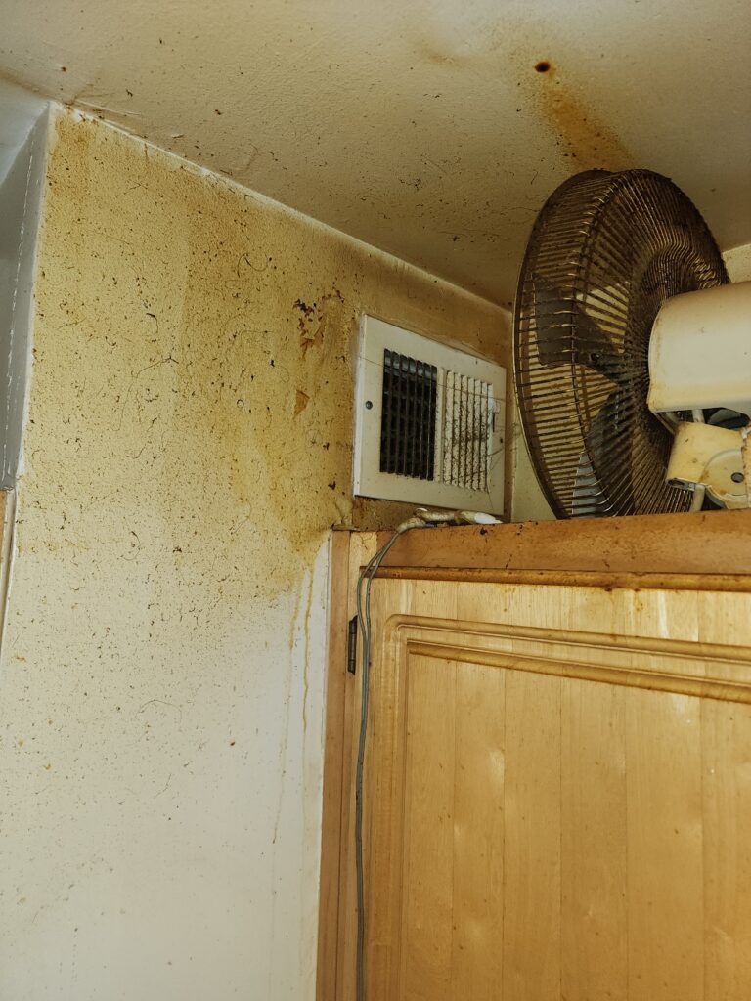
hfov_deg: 58.9
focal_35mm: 23
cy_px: 500
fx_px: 665
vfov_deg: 73.9
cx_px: 376
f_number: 1.8
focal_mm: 6.4
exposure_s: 1/60
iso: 64
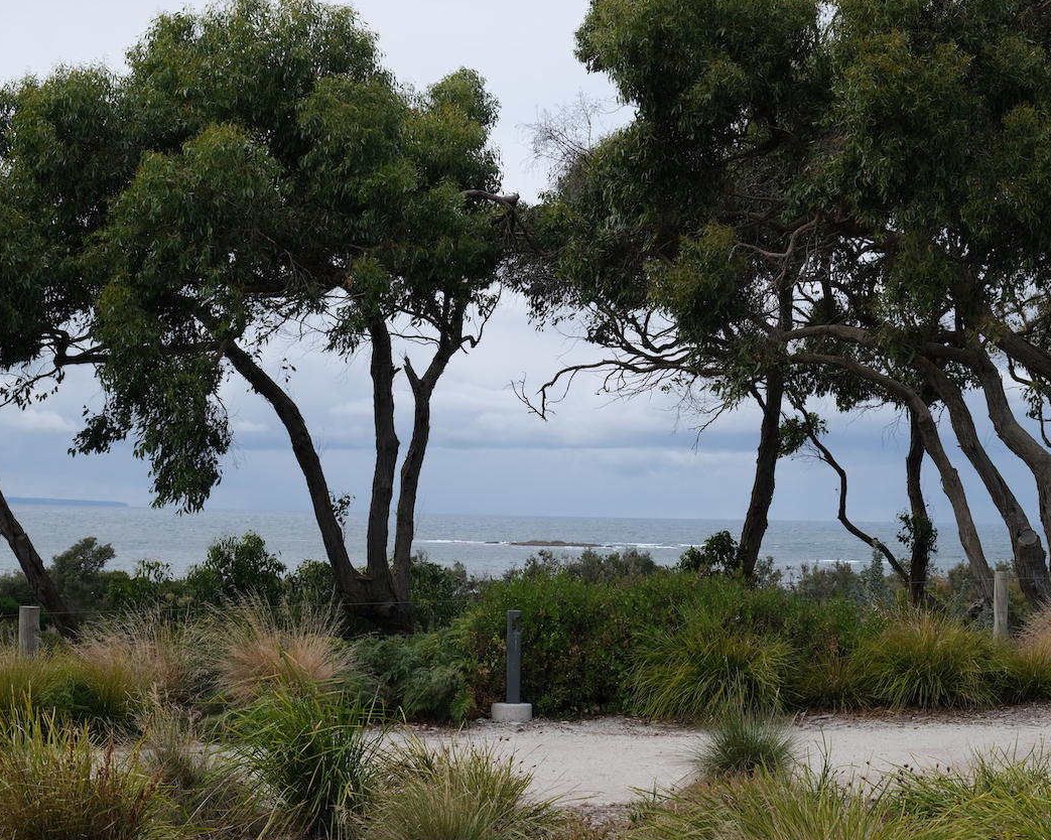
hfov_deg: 27.9
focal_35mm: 68
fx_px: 2115
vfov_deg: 22.5
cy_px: 424
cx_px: 518
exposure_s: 1/420
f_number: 8
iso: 400
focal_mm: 39
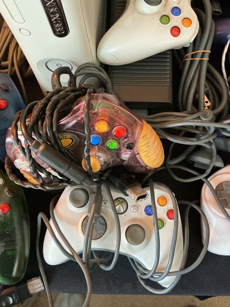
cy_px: 145
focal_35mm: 31
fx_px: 275
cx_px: 118
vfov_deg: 58.3
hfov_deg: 45.4
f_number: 1.8
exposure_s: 1/30
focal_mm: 3
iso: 320
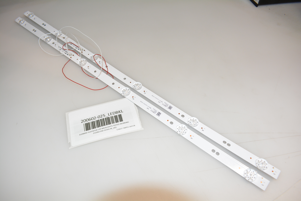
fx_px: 226
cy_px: 100
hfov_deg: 67.4
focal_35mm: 27
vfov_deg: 47.9
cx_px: 150
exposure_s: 1/200
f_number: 6.3
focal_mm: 18
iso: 1000
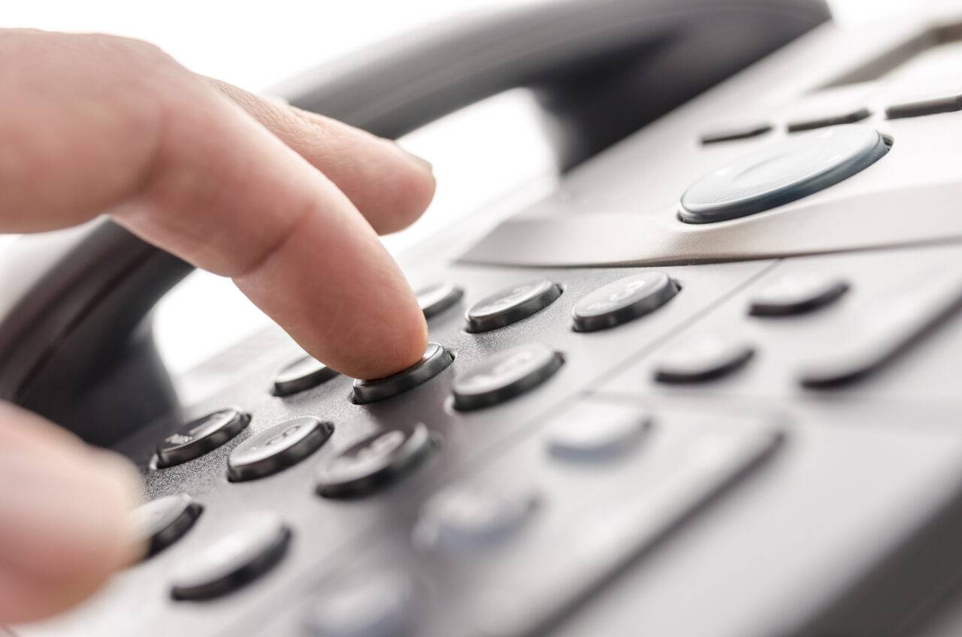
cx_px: 481
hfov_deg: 37.9
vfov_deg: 25.6
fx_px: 1400
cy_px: 318
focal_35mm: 52
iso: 100
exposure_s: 1/2
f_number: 4
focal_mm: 35
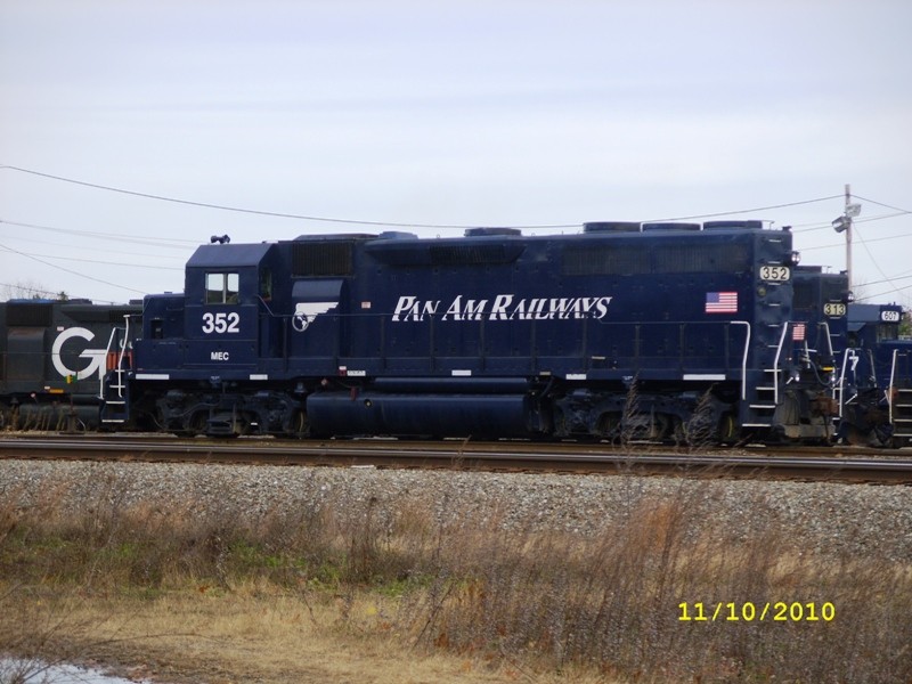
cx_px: 456
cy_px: 342
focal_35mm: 113
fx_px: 2977
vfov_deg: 13.1
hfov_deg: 17.4
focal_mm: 23.31
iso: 50
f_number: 3.6
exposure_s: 1/296
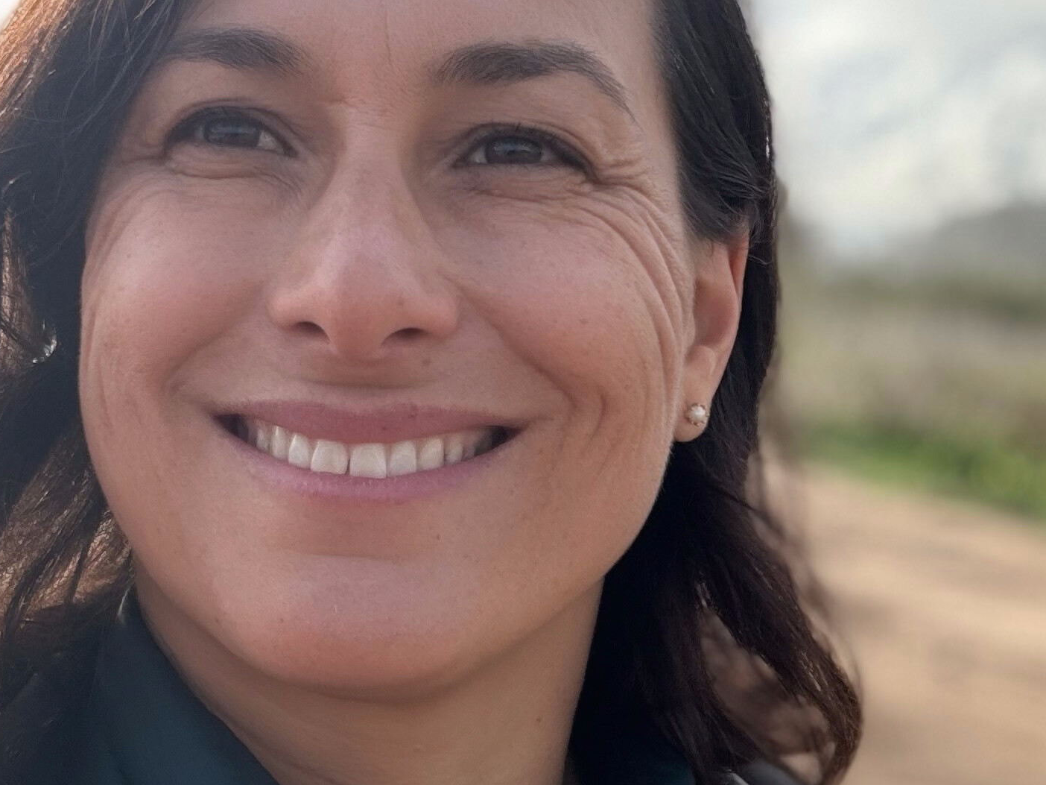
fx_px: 1994
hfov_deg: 29.4
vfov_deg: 22.2
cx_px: 533
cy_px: 338
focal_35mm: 66
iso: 25
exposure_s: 1/416
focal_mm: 2.69
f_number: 1.9
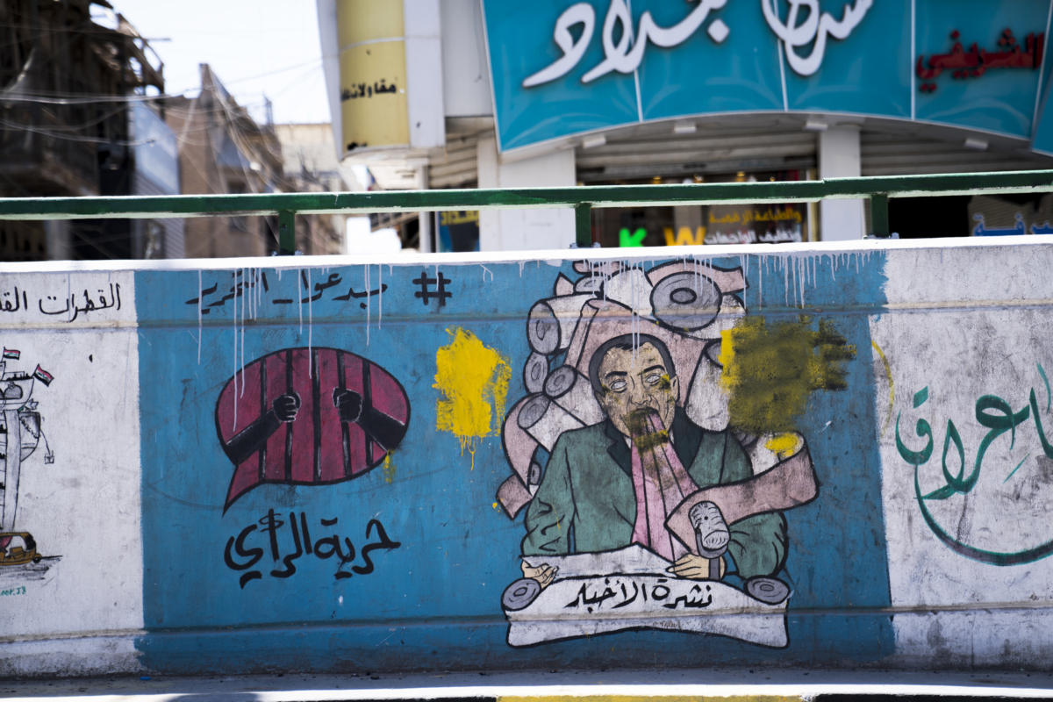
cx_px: 526
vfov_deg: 19.5
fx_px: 2047
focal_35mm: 70
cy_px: 351
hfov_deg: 28.8
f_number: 2.8
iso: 100
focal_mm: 70
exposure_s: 1/500
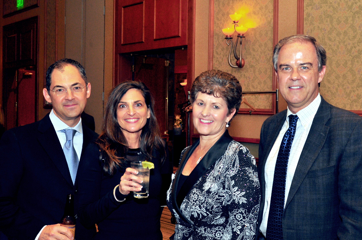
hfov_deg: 37.9
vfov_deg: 25.7
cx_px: 181
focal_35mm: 52
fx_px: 527
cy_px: 120
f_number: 6.3
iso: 400
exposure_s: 1/60
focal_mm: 35
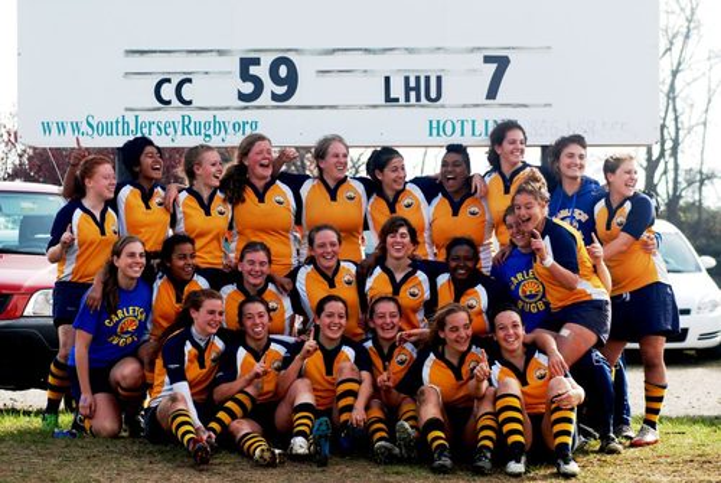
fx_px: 2858
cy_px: 242
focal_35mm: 142
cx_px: 360
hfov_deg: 14.4
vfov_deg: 9.7
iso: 200
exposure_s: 1/400
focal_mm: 95
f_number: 5
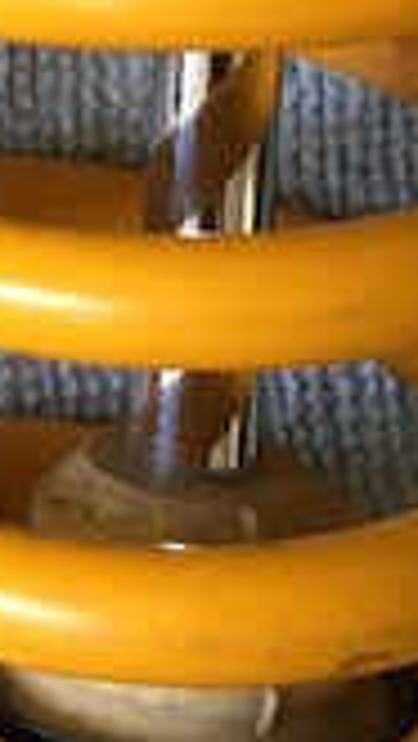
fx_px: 3010
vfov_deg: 12.7
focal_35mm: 153
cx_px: -301
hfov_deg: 7.7
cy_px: -612
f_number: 2.2
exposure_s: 1/30
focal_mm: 4.15
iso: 32
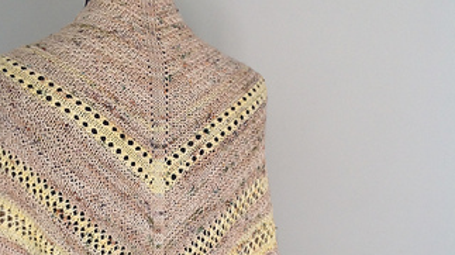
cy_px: 248
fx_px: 711
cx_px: 198
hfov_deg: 35.4
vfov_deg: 19.8
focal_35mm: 59
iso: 80
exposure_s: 1/120
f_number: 2.4
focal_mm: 4.28
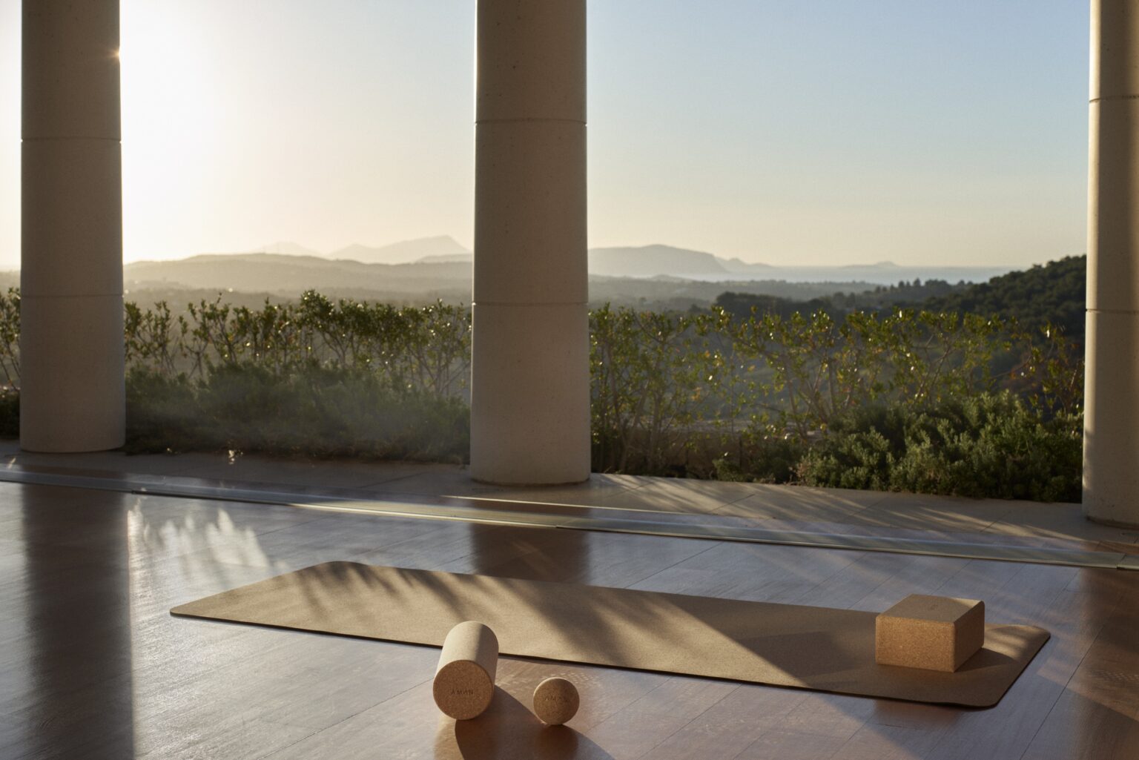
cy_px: 380
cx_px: 570
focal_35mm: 50
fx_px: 1582
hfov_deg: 39.6
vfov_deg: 27.0
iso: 100
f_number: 9
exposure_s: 1/160
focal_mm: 50
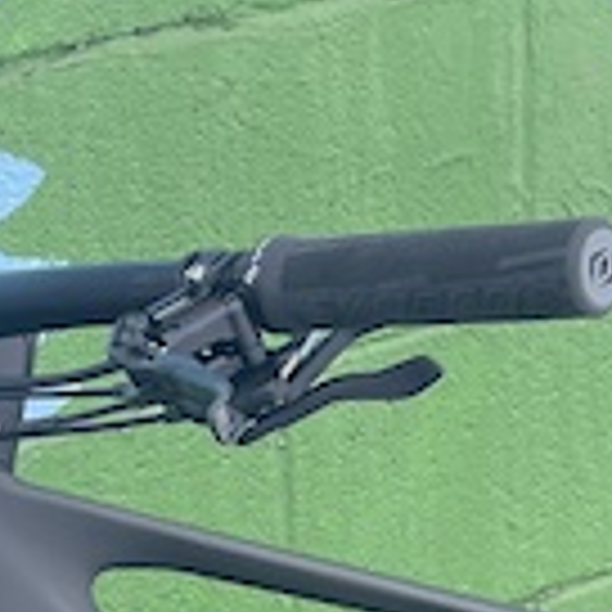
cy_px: 1206
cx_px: 158
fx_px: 2700
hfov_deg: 12.9
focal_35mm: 135
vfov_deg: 11.7
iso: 32
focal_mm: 4.2
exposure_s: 1/744
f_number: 1.6
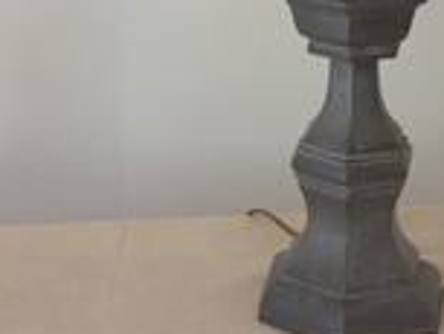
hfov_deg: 13.5
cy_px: -206
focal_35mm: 145
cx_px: 55
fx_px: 1861
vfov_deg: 9.9
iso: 250
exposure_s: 1/30
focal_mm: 6.1
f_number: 3.6
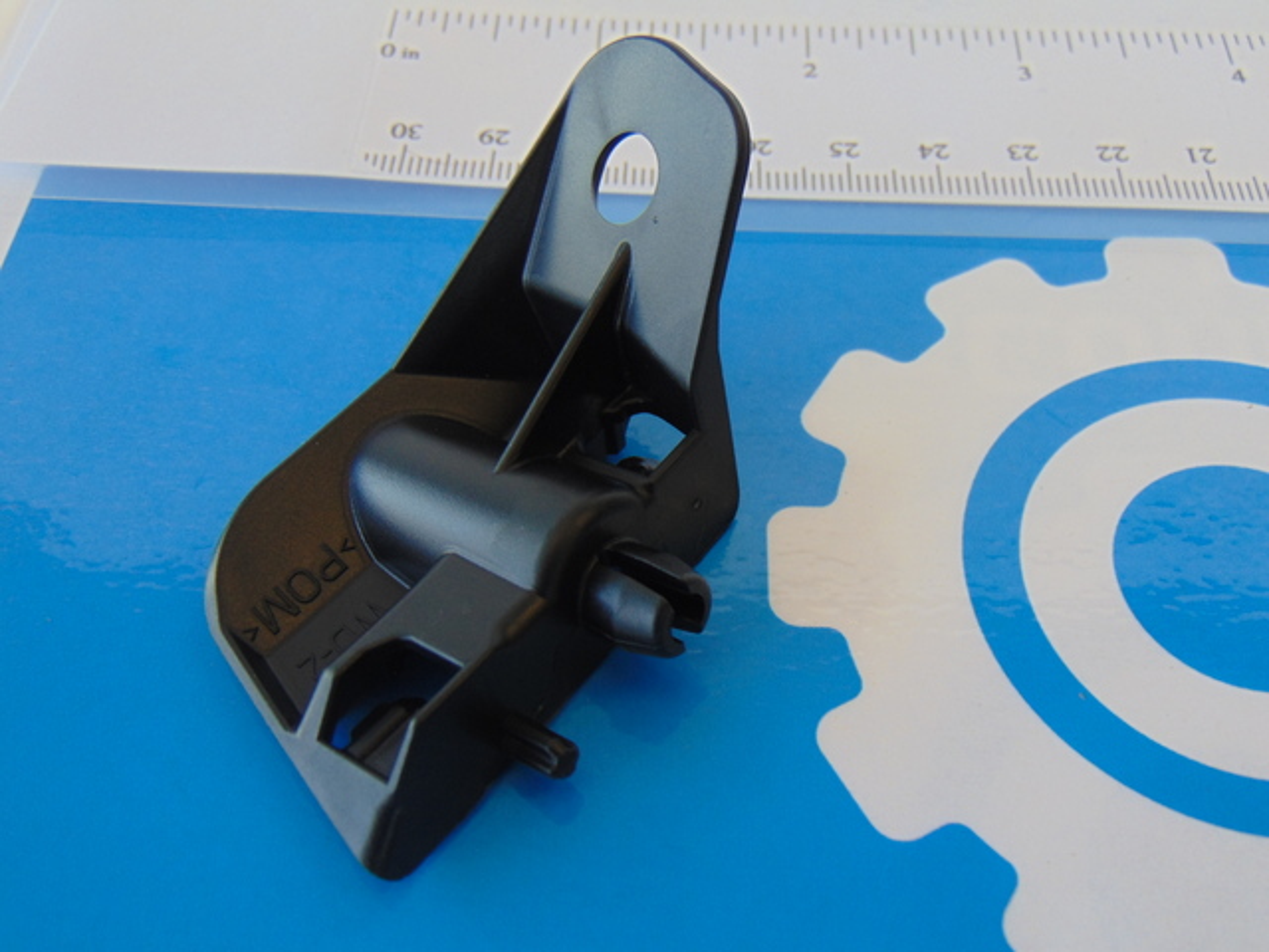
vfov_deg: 36.8
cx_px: 634
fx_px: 1430
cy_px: 476
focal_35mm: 39
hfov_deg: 47.9
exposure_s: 1/100
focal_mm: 6.9
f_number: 3.3
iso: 80
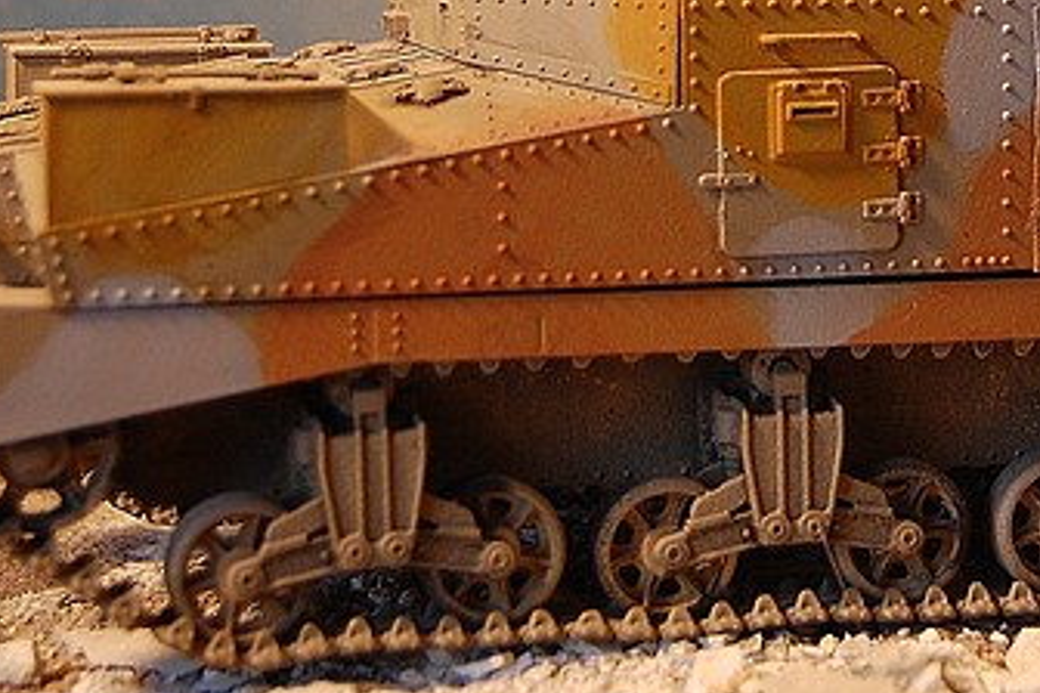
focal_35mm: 114
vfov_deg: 11.8
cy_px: -79
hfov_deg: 17.8
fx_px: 3293
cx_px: 803
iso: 400
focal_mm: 32
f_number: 4.5
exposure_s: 1/80
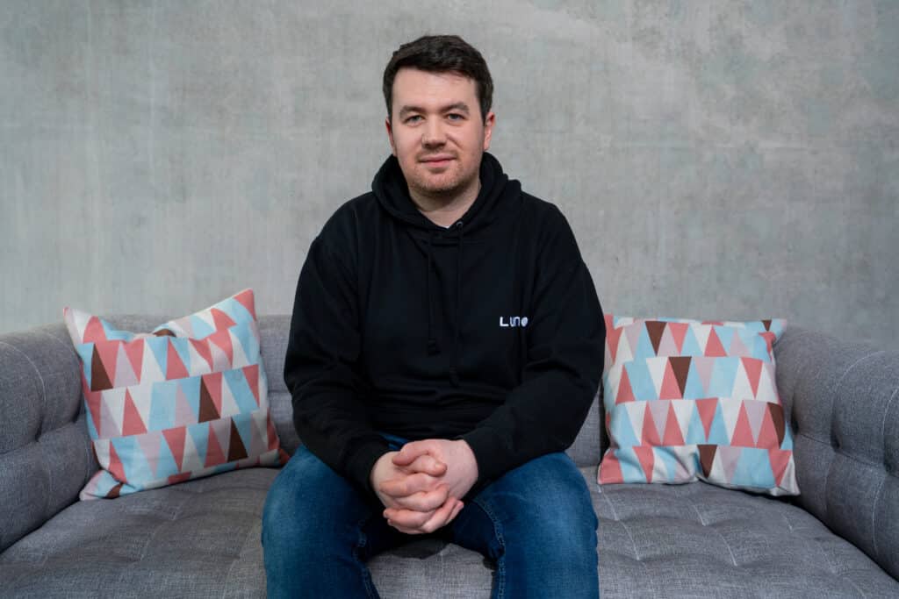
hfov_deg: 54.4
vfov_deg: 37.9
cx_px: 450
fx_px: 874
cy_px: 300
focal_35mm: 35
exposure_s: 1/250
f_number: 3.5
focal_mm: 35
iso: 200
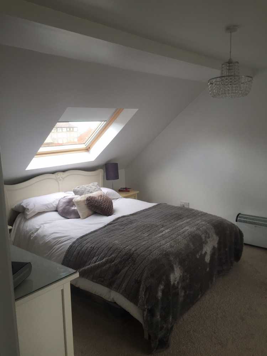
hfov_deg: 48.2
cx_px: 134
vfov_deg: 61.7
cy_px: 178
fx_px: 298
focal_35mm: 29
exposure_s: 1/120
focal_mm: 4.15
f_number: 2.2
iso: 40
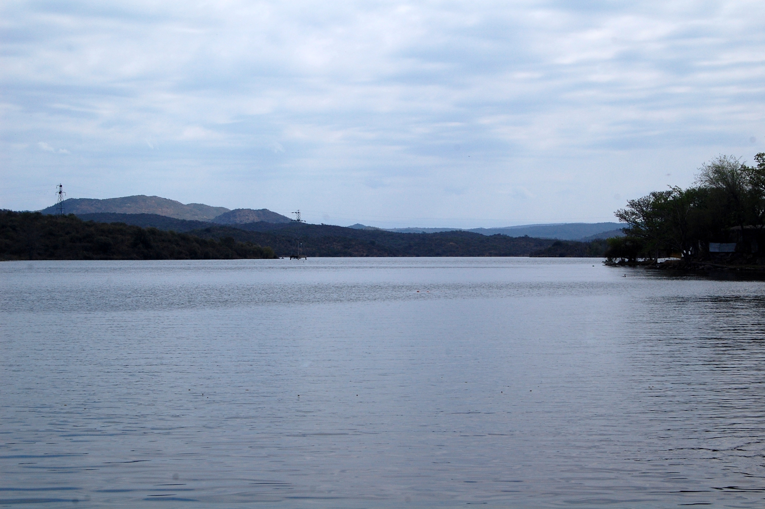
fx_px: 1465
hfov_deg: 29.3
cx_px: 382
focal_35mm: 69
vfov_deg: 19.7
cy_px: 254
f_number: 10
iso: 250
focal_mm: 46
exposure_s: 1/250
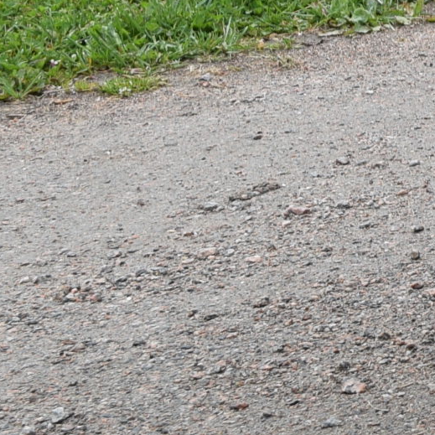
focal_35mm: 198
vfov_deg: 8.5
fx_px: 2821
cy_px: -298
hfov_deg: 8.1
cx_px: 1061
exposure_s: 1/250
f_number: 8
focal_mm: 27
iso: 200
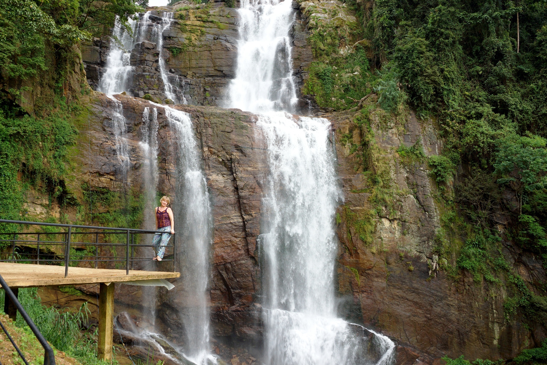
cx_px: 269
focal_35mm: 29
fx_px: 441
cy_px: 180
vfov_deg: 45.0
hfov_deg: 63.7
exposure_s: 1/125
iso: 100
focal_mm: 18
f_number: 5.6
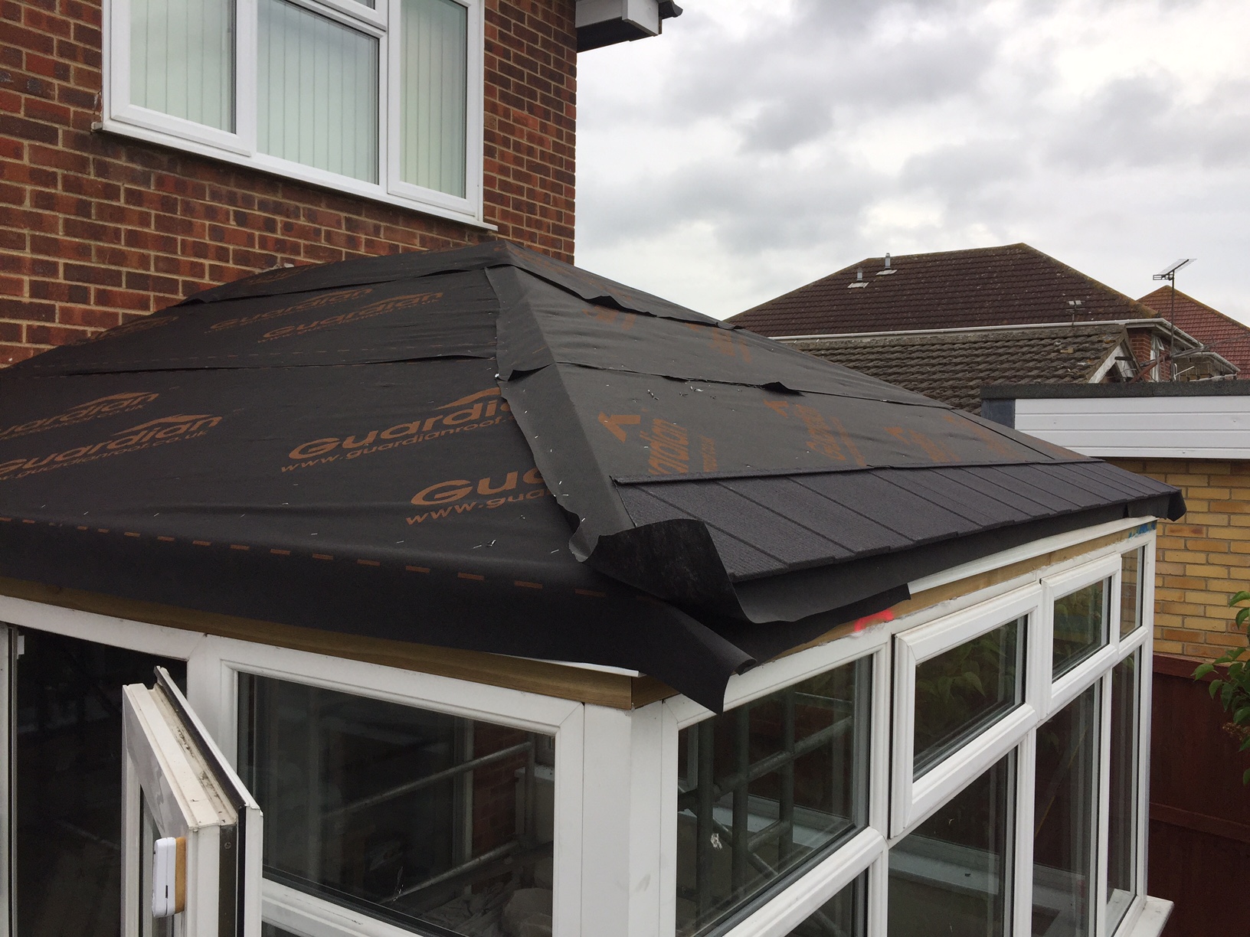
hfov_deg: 61.7
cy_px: 468
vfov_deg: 48.2
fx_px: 1047
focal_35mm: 29
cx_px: 625
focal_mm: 4.15
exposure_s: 1/791
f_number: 2.2
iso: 32
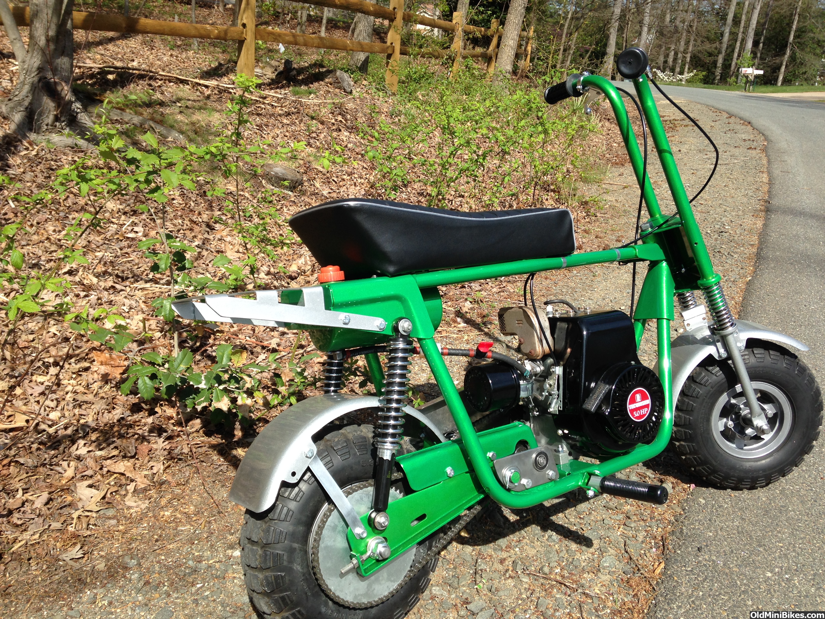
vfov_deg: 42.9
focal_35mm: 33
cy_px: 310
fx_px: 786
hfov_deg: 55.4
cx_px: 412
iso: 50
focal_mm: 4.12
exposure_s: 1/935
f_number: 2.4
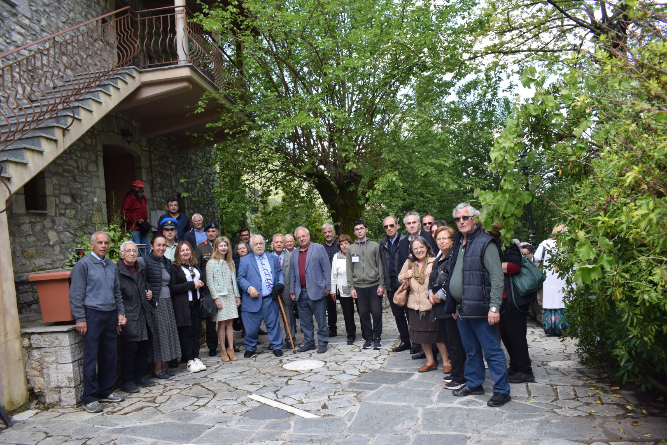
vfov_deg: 47.9
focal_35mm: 27
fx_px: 500
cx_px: 334
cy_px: 222
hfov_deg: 67.4
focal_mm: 18
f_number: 7.1
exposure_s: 1/200
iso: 400
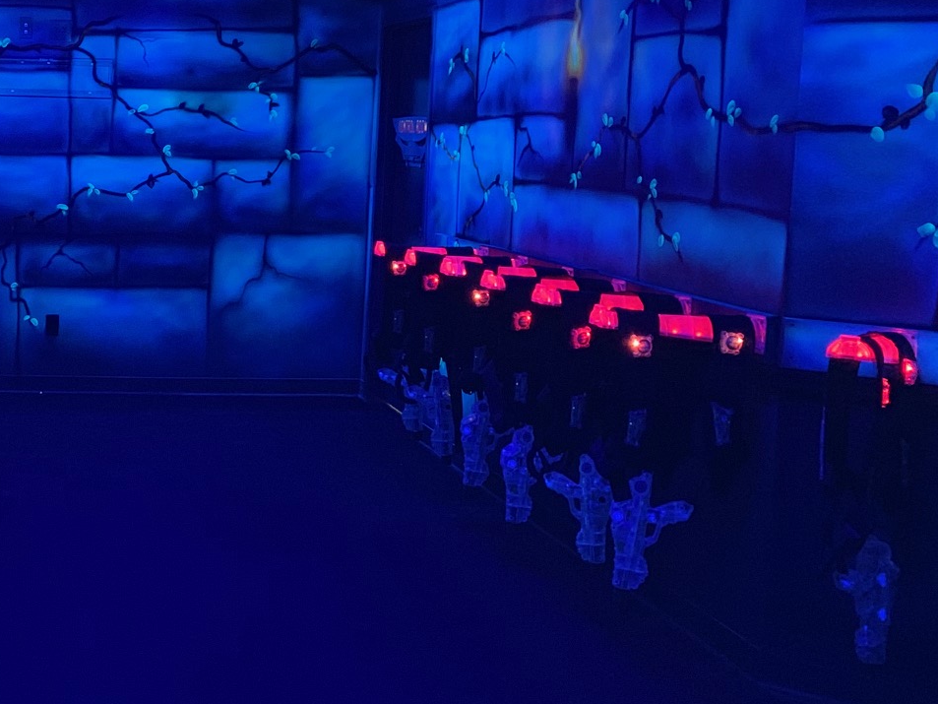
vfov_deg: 26.5
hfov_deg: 32.8
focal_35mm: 55
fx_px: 1491
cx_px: 64
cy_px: 289
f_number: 1.8
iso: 500
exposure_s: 1/29
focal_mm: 4.25
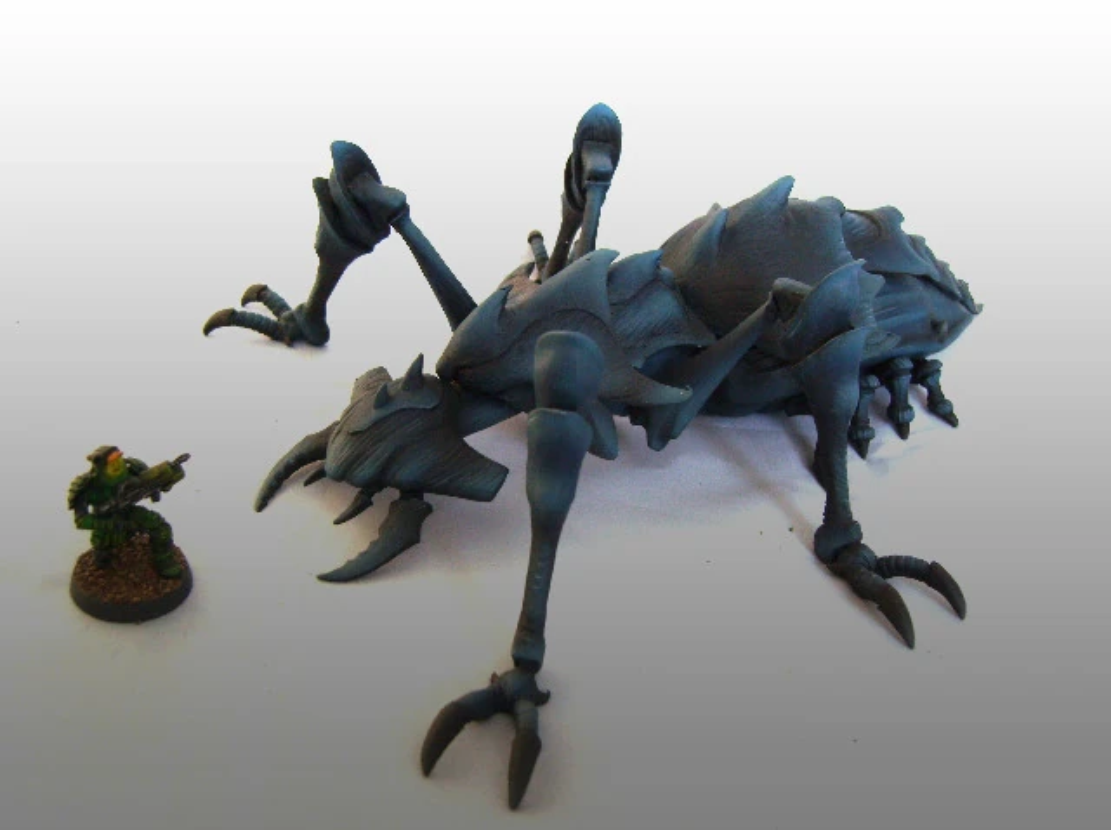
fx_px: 1122
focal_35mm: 35
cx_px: 556
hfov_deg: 52.7
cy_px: 415
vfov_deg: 40.6
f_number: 2.8
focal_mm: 7.4
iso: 69
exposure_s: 1/30
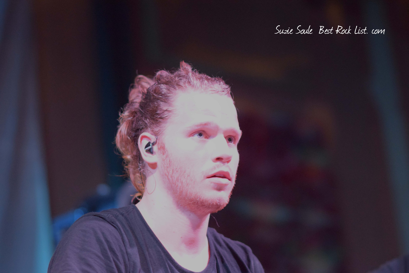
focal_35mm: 128
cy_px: 136
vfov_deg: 10.8
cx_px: 204
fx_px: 1448
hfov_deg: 16.1
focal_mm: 85
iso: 5600
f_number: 1.8
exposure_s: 1/125
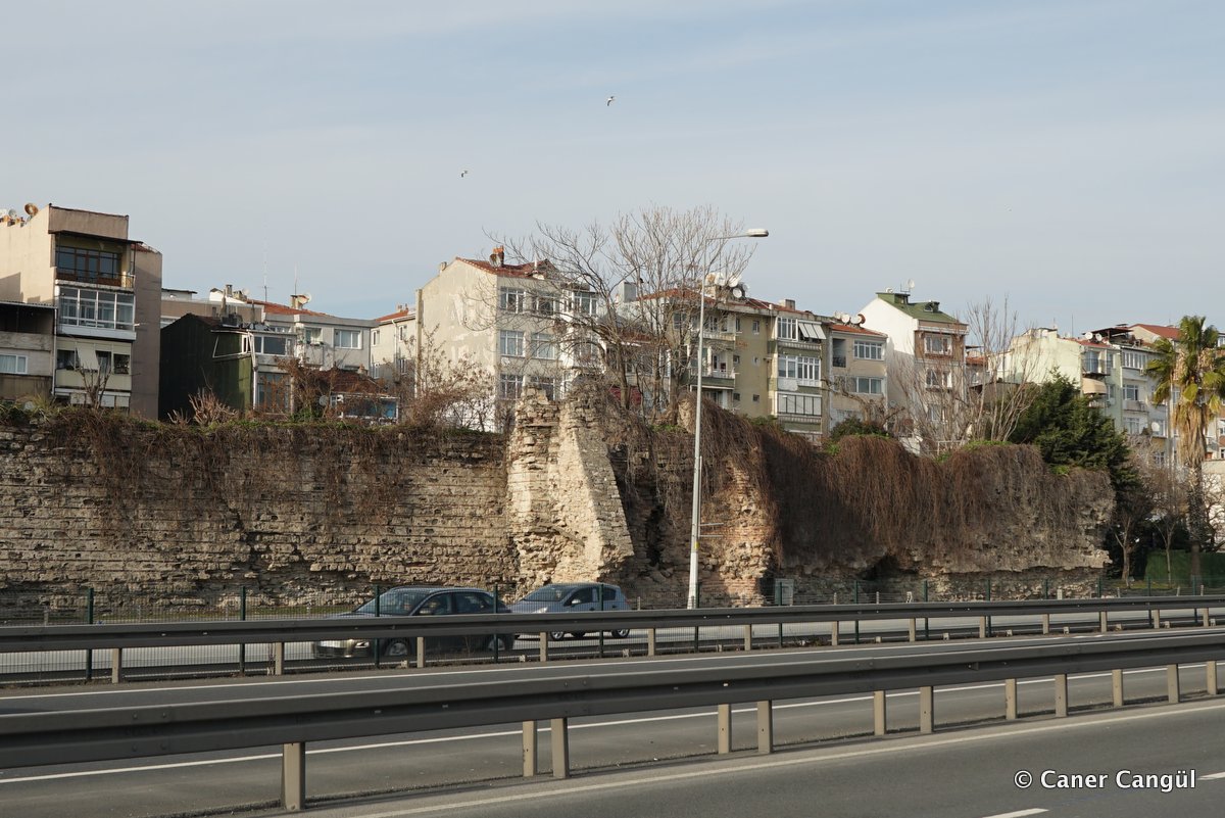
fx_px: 1055
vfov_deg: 42.4
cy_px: 409
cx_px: 612
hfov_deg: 60.3
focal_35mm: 31
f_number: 8
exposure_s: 1/250
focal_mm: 31
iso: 100
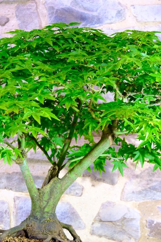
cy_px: 121
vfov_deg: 12.5
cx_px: 80
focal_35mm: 165
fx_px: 1107
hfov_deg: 8.3
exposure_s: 1/30
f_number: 9
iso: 3200
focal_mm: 110.3
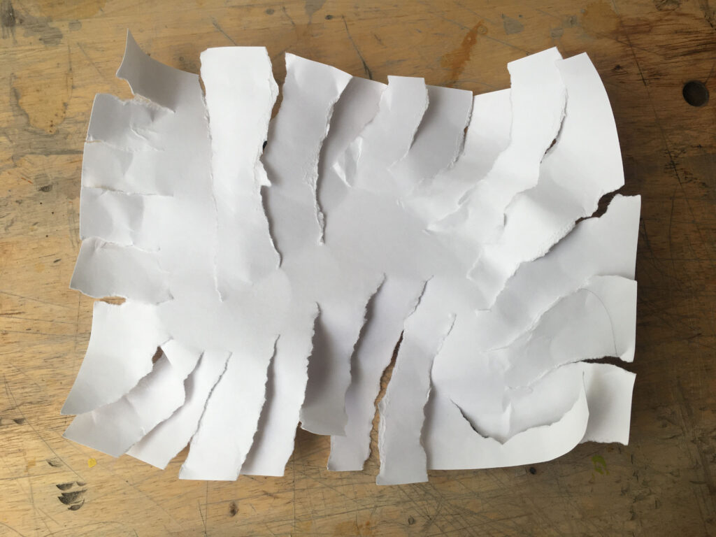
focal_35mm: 29
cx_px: 358
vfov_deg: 48.2
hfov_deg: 61.7
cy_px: 268
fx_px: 600
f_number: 2.2
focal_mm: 4.15
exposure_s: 1/120
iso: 25
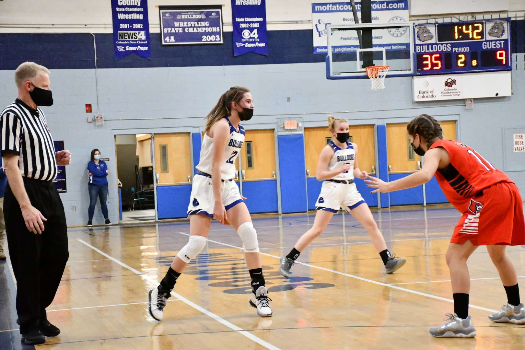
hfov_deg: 24.2
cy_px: 175
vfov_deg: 16.3
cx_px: 262
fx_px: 1225
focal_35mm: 84
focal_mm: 56
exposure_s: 1/320
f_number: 5
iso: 12800
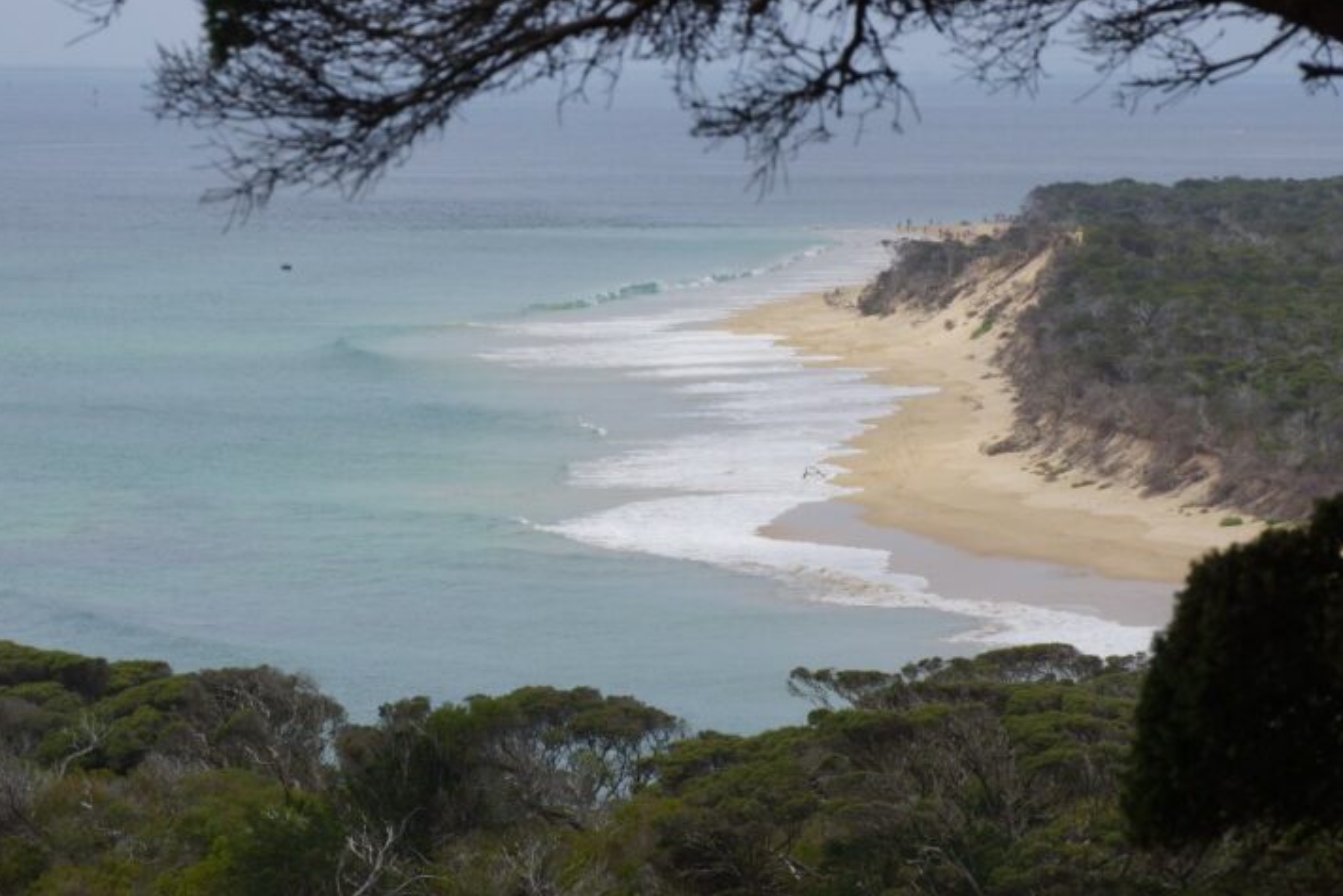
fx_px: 6641
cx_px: 653
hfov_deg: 11.5
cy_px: 443
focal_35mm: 178
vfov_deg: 7.7
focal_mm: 110
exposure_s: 1/320
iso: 100
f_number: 13
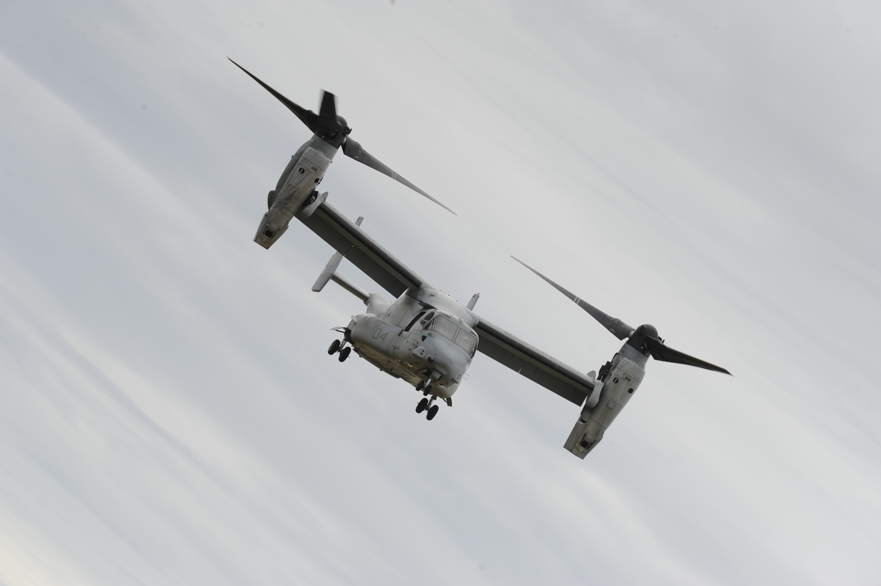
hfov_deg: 7.4
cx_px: 440
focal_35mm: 280
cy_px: 293
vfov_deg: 4.9
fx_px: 6848
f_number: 8
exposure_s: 1/800
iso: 320
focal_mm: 280
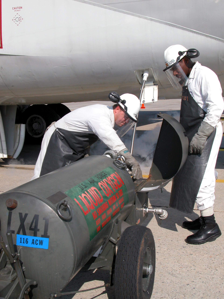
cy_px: 150
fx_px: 388
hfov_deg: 32.2
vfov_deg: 42.1
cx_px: 112
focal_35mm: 45
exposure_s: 1/356
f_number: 7.5
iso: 100
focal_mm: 11.6
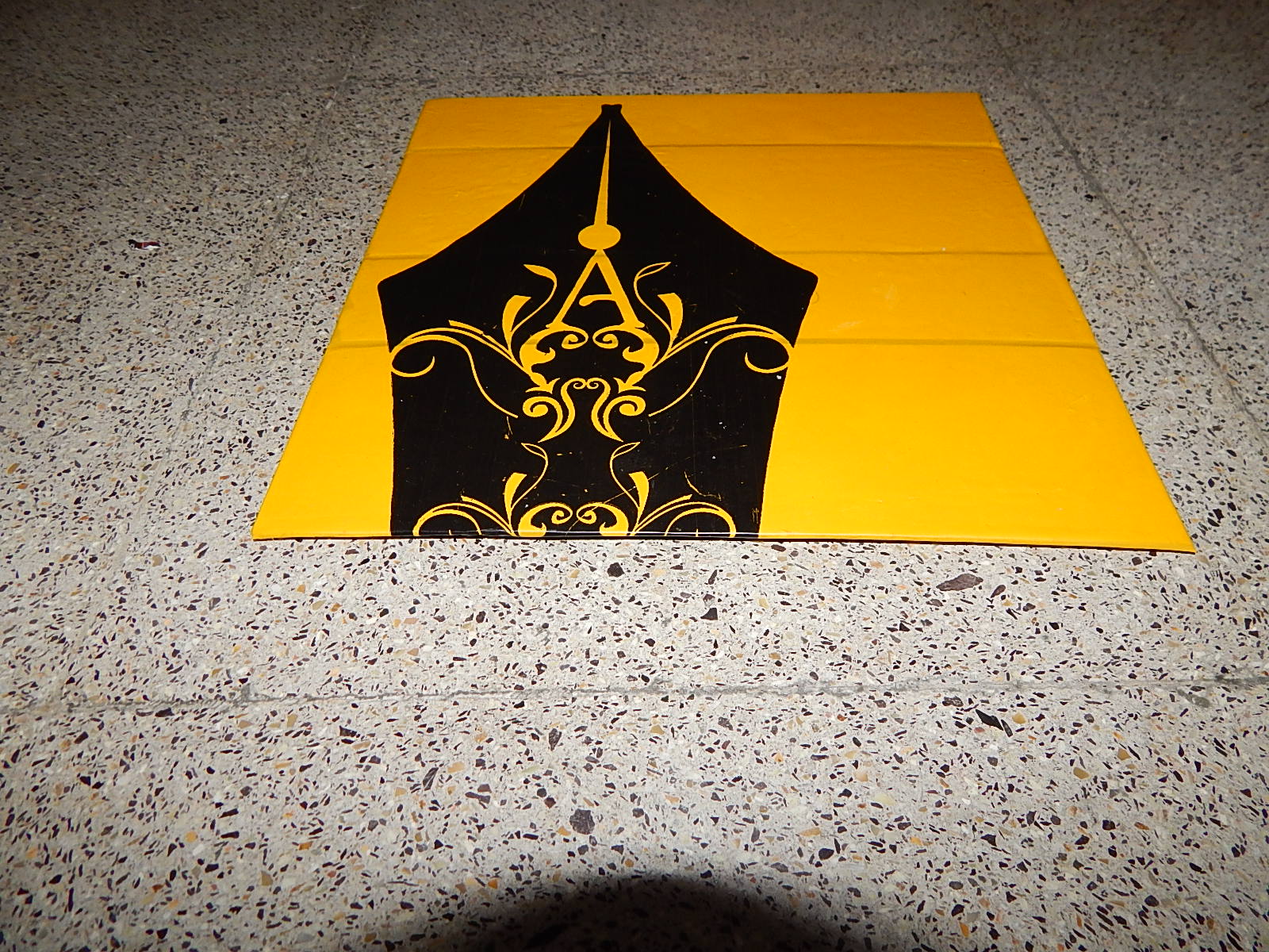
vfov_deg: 58.9
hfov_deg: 73.9
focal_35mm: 23
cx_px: 634
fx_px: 843
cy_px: 476
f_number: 3
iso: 200
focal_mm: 4
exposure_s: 1/30
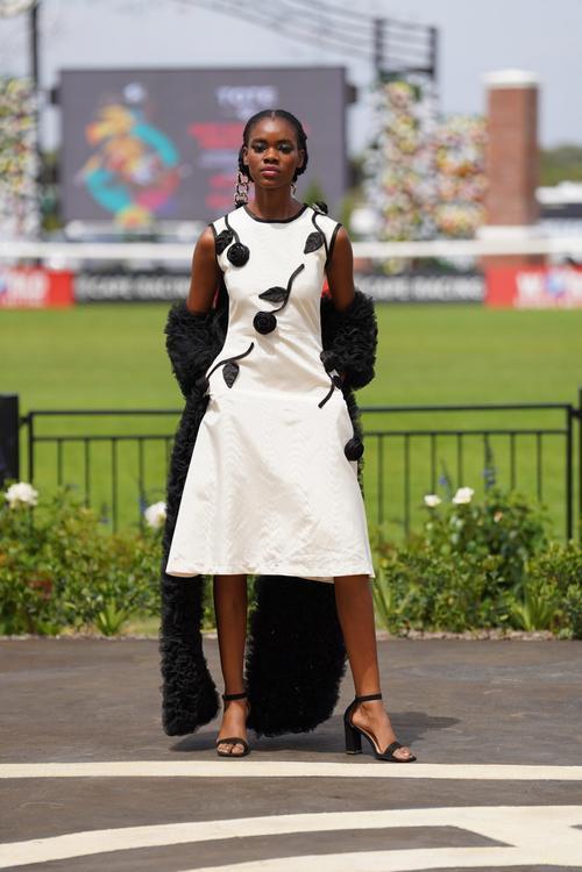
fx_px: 4049
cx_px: 291
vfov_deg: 12.3
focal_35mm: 167
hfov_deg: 8.2
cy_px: 436
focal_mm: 167
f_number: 3.2
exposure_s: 1/1250
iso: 100
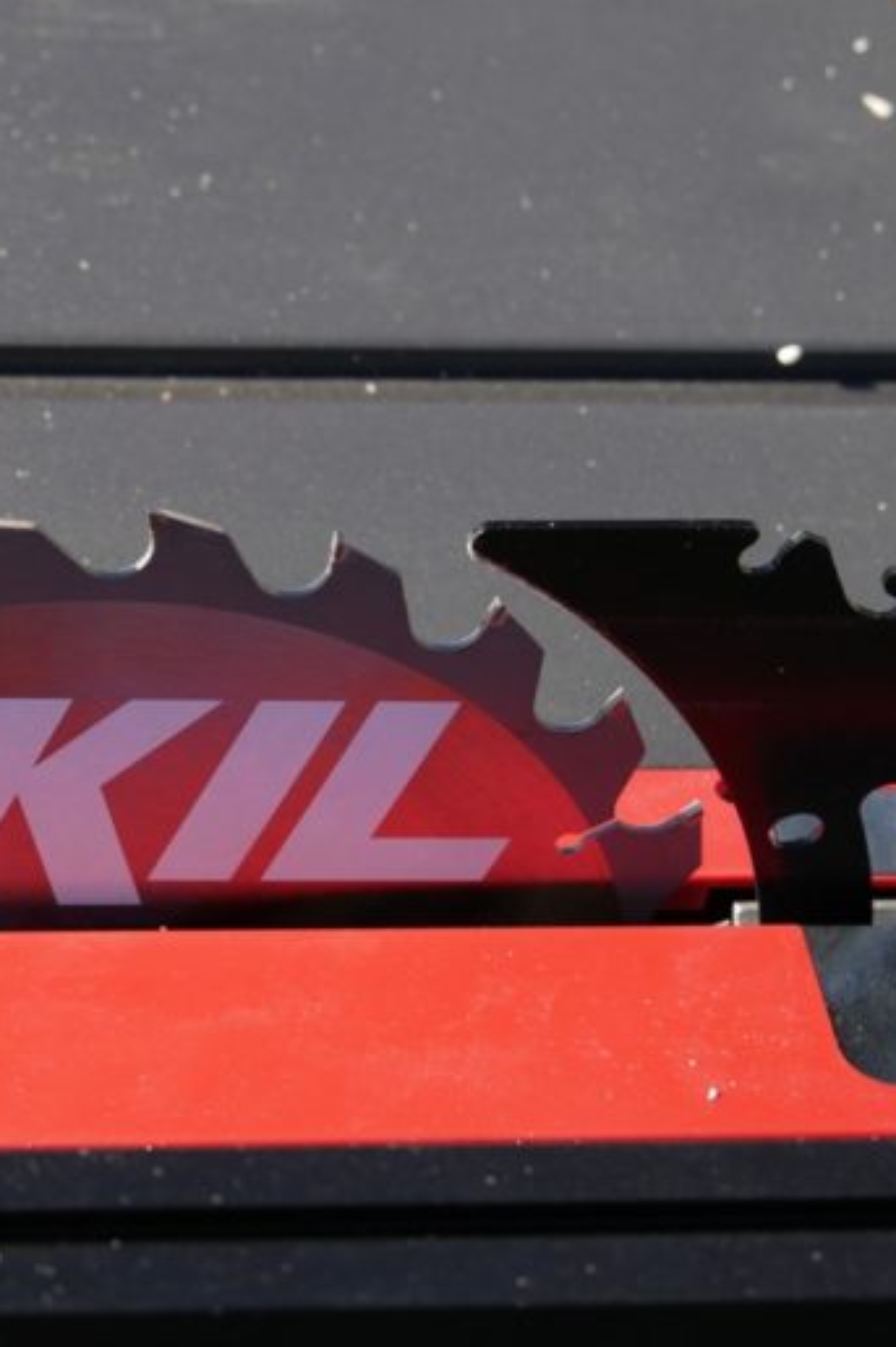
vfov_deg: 19.6
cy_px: 670
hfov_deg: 13.0
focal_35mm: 104
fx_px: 3885
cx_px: 84
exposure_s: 1/400
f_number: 4.6
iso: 200
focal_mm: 37
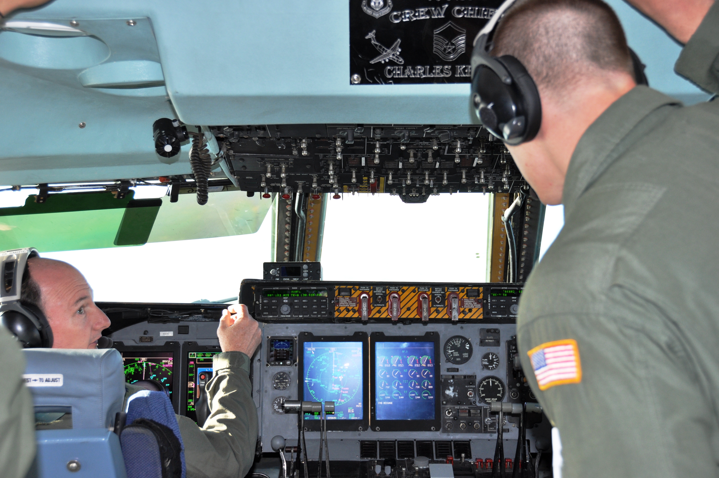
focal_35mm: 51
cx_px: 360
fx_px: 1017
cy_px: 239
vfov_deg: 26.4
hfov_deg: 38.9
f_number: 4.2
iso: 250
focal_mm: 34
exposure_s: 1/200
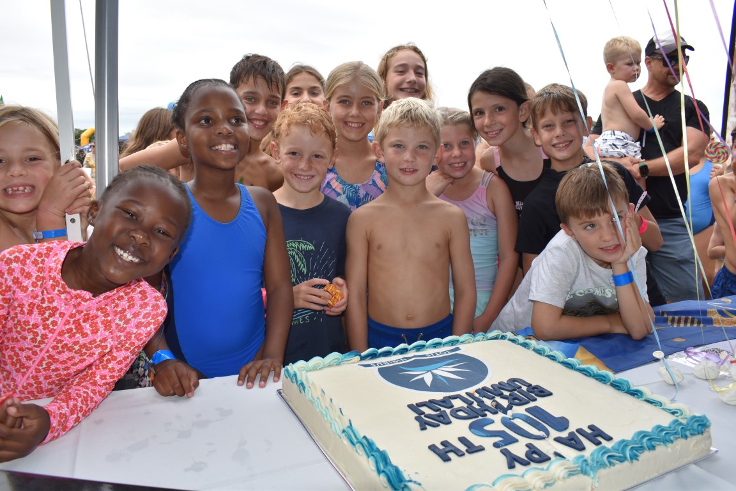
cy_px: 246
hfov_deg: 67.4
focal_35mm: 27
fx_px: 552
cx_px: 368
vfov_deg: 47.9
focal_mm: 18
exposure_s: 1/200
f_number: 7.1
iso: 100
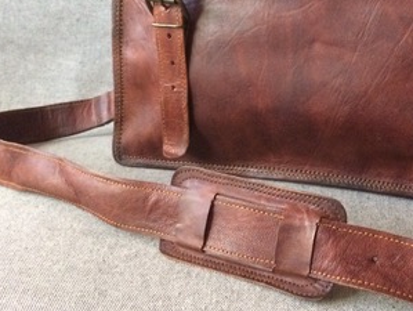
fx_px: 741
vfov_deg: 23.1
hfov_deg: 30.0
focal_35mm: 62
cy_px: 36
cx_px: 363
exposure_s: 1/30
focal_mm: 4.15
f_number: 2.2
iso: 320
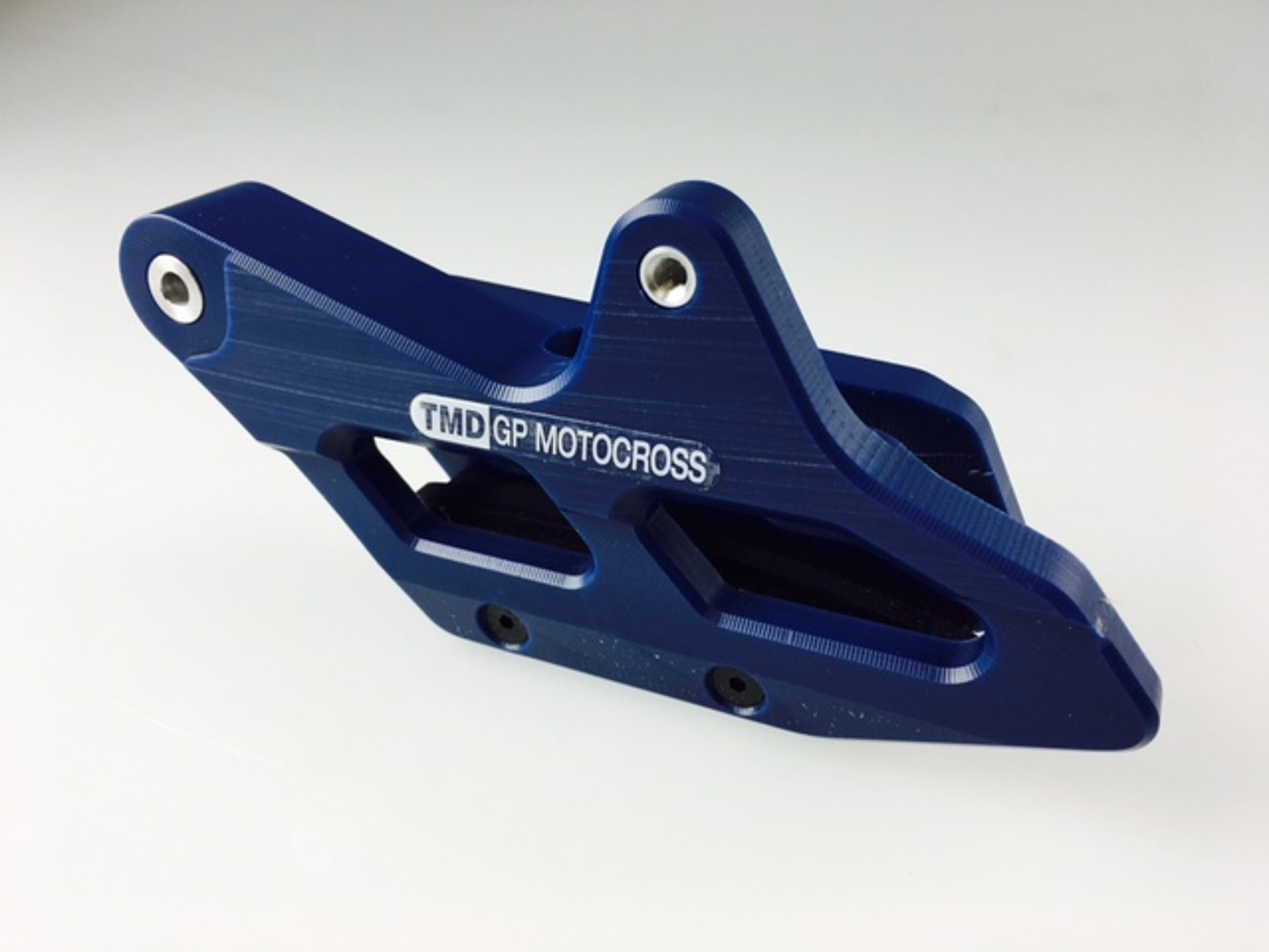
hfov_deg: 61.7
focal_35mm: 29
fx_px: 1063
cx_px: 634
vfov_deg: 48.2
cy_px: 476
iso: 25
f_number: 2.2
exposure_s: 1/120
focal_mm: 4.15
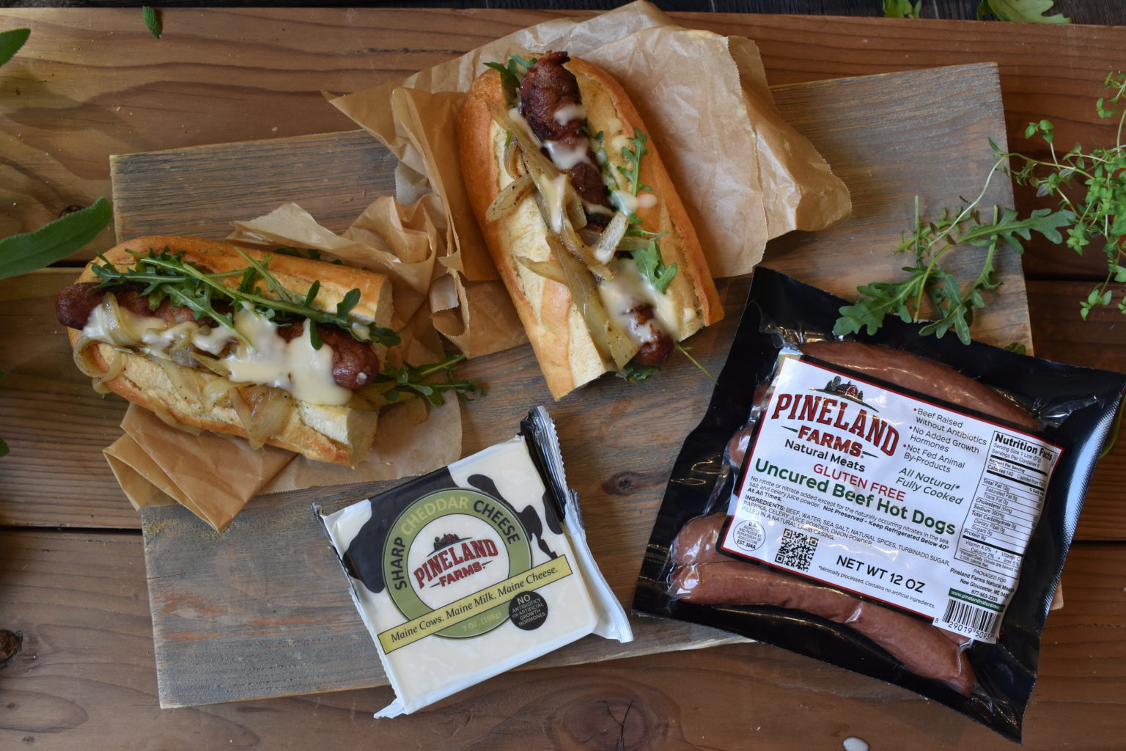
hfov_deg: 53.1
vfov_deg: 36.9
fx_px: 1126
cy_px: 376
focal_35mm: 36
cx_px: 563
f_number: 7.1
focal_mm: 24
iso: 400
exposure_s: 1/50
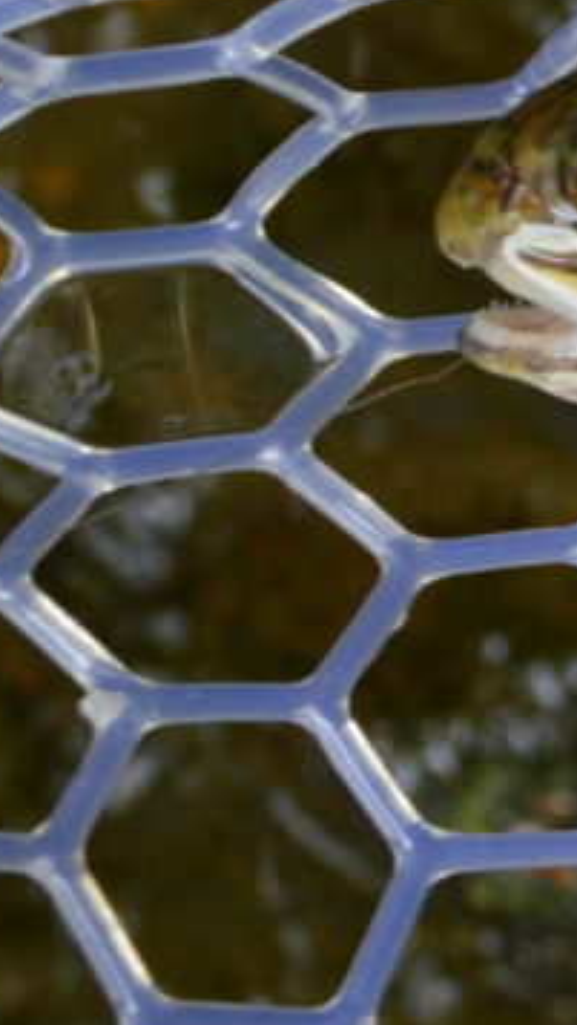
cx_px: 1656
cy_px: 201
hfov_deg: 7.1
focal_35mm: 155
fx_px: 4213
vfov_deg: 13.8
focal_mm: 22
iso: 400
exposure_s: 1/60
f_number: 8
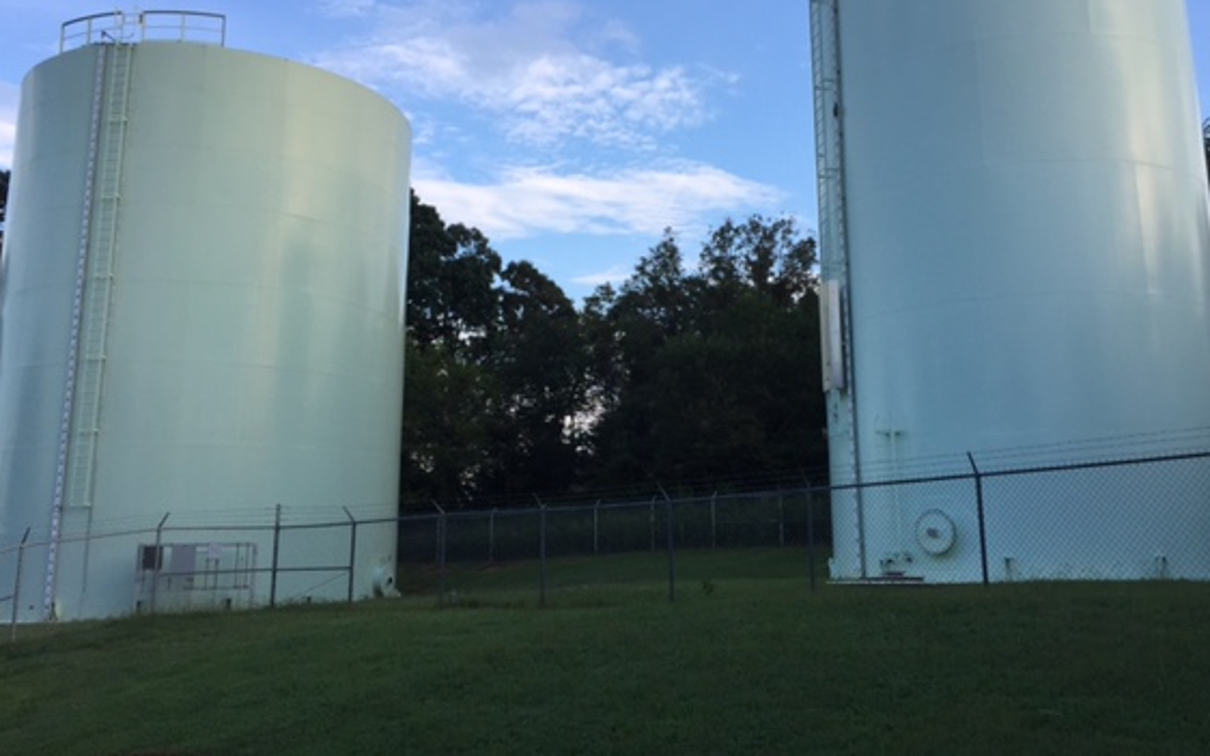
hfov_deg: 55.3
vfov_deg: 36.1
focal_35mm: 35
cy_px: 308
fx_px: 1154
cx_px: 659
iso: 32
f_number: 2.2
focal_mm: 4.15
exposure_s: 1/659
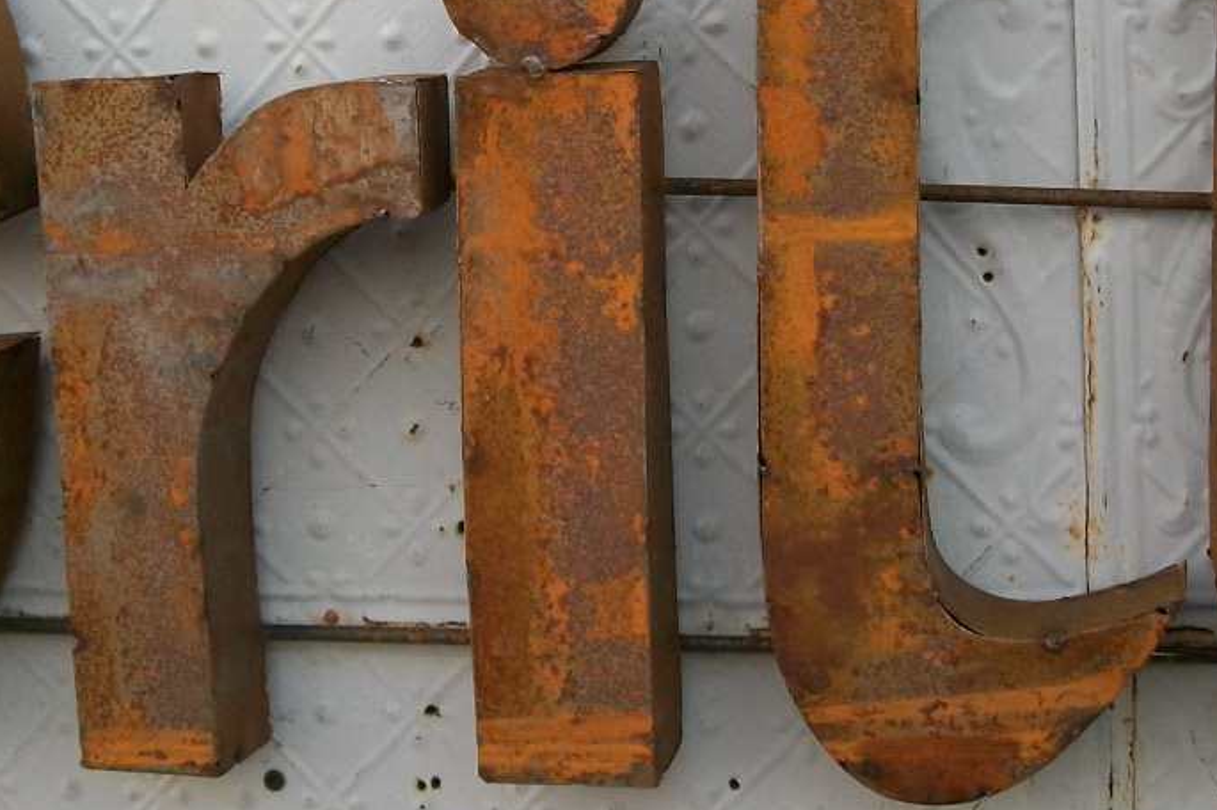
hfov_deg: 28.8
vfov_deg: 19.1
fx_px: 2365
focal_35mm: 70
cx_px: 529
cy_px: 62
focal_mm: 6
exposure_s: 1/80
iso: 80
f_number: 2.7
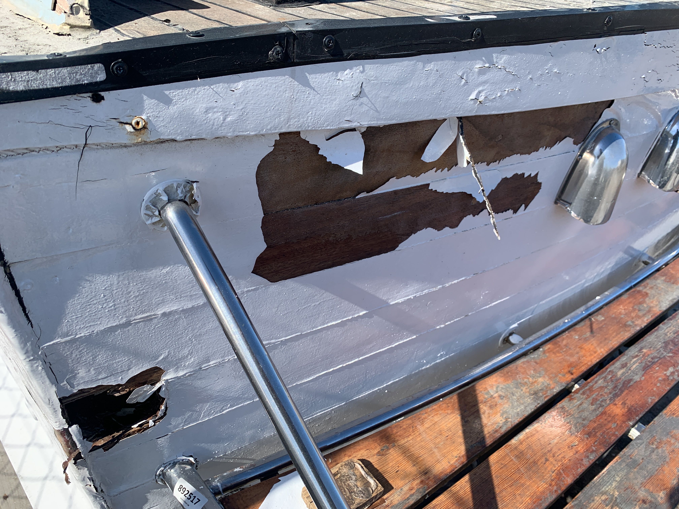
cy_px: 254
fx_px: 510
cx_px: 340
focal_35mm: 26
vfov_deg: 53.1
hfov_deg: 67.3
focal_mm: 4.25
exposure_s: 1/1427
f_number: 1.8
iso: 25
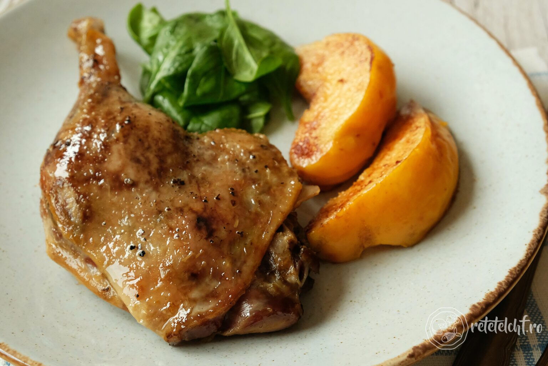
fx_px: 822
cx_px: 274
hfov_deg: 36.9
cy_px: 183
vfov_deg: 25.1
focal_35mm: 54
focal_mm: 35.8
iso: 4000
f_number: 7.1
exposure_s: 1/42
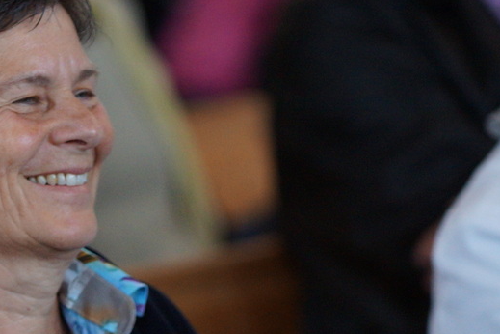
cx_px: 104
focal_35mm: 592
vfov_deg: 2.3
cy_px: 241
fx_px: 8222
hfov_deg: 3.5
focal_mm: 200
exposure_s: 1/320
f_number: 2.8
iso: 1600
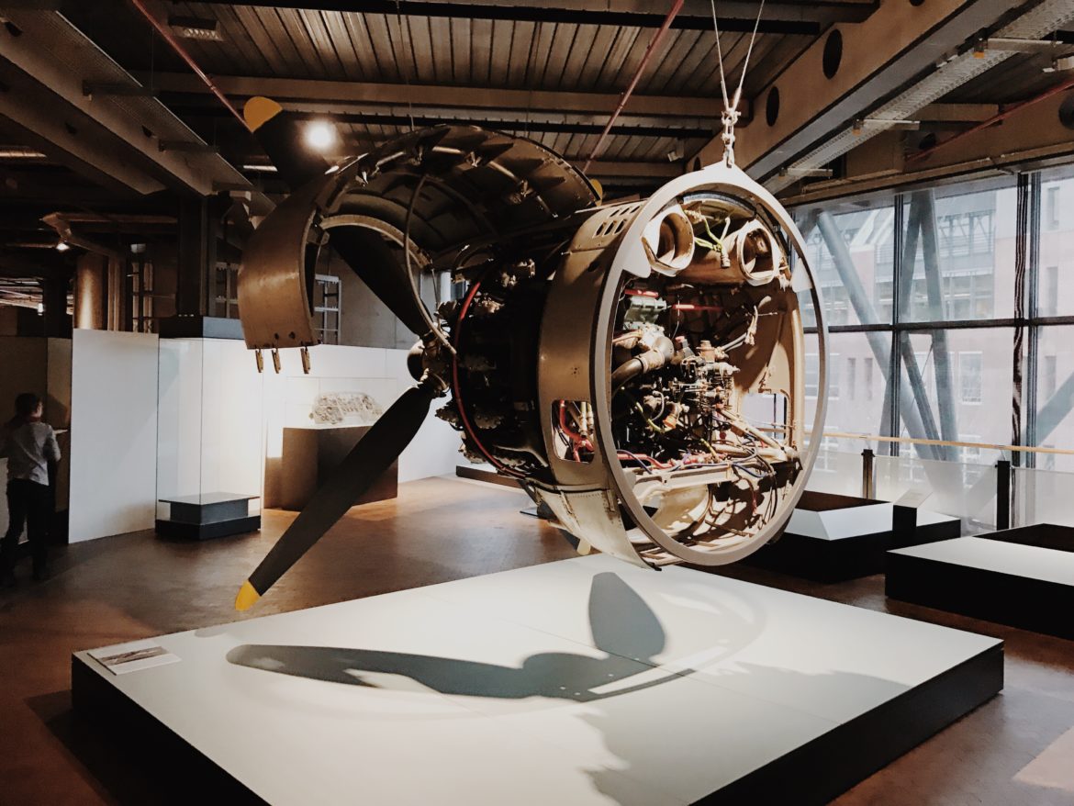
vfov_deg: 49.8
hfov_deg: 63.4
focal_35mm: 28
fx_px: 869
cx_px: 537
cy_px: 403
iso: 100
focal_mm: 3.99
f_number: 1.8
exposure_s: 1/11
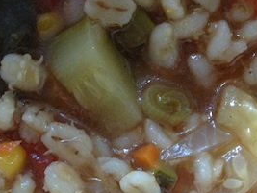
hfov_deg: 27.0
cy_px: 188
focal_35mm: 72
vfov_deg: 19.9
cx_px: 131
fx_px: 535
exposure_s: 1/20
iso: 200
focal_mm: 4.28
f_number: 2.4
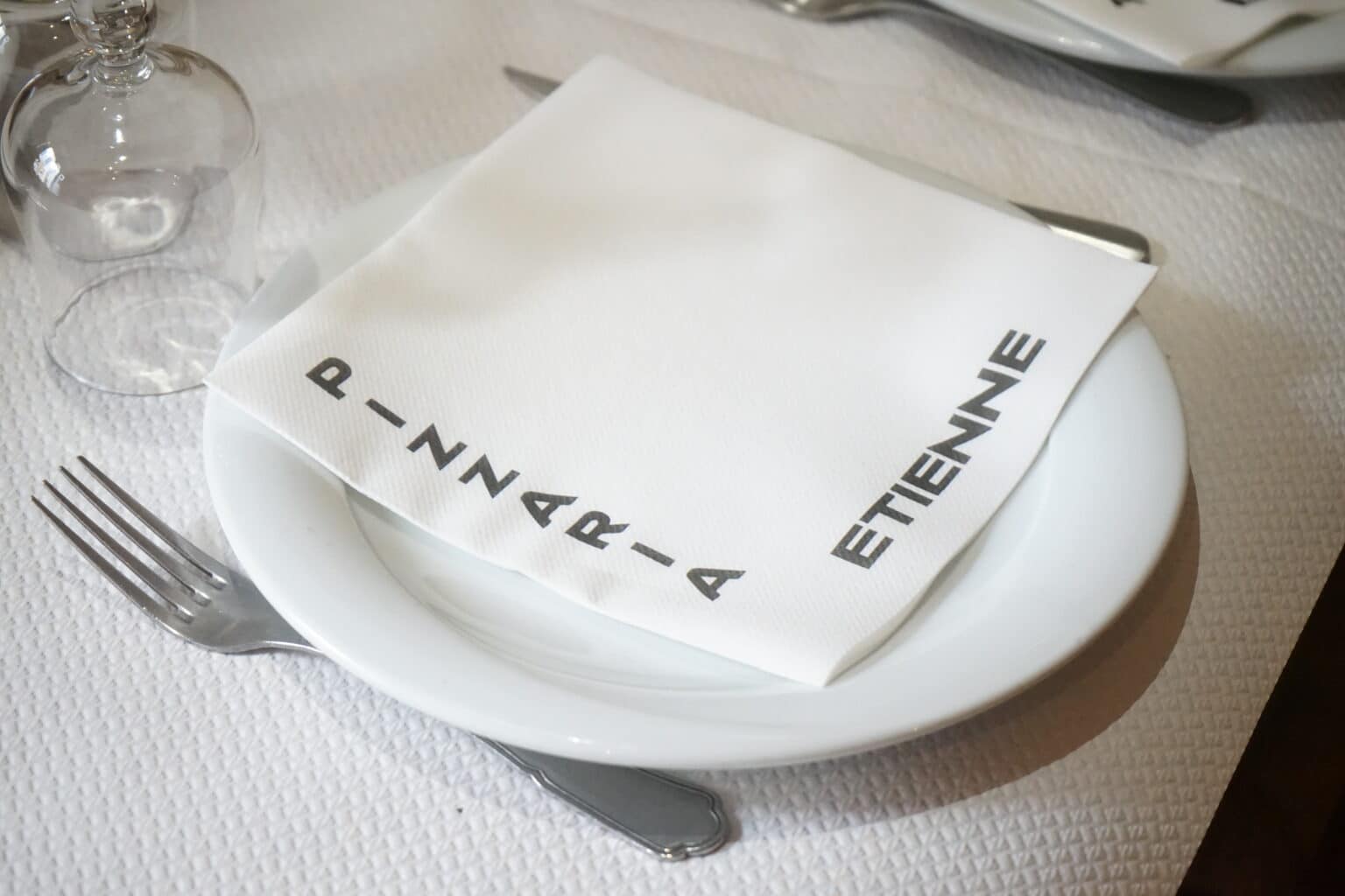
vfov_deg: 19.5
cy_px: 448
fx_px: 2615
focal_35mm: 70
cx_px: 672
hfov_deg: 28.8
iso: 10000
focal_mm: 70
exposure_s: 1/200
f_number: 5.6
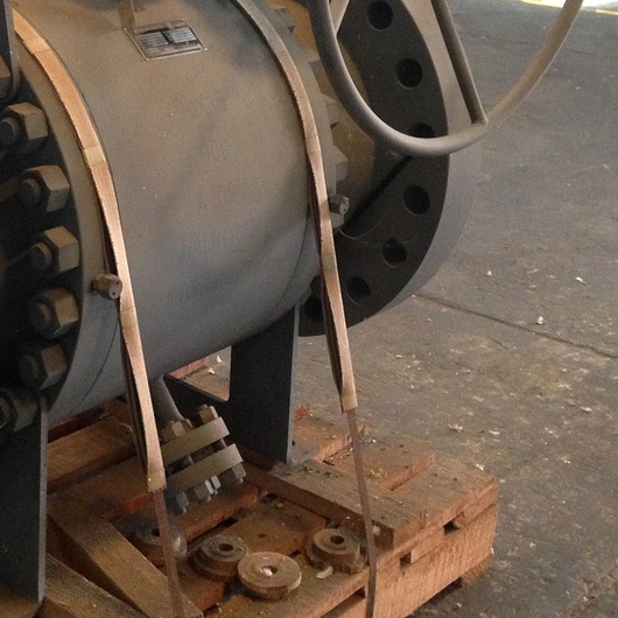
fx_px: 1333
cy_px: 122
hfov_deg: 25.5
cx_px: 92
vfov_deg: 25.6
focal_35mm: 66
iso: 400
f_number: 2.4
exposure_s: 1/20
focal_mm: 4.12
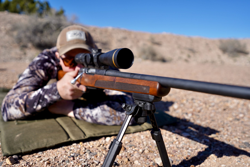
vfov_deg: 46.4
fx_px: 194
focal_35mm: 28
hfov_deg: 65.5
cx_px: 125
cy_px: 84
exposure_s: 1/1250
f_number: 2.8
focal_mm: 28
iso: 50
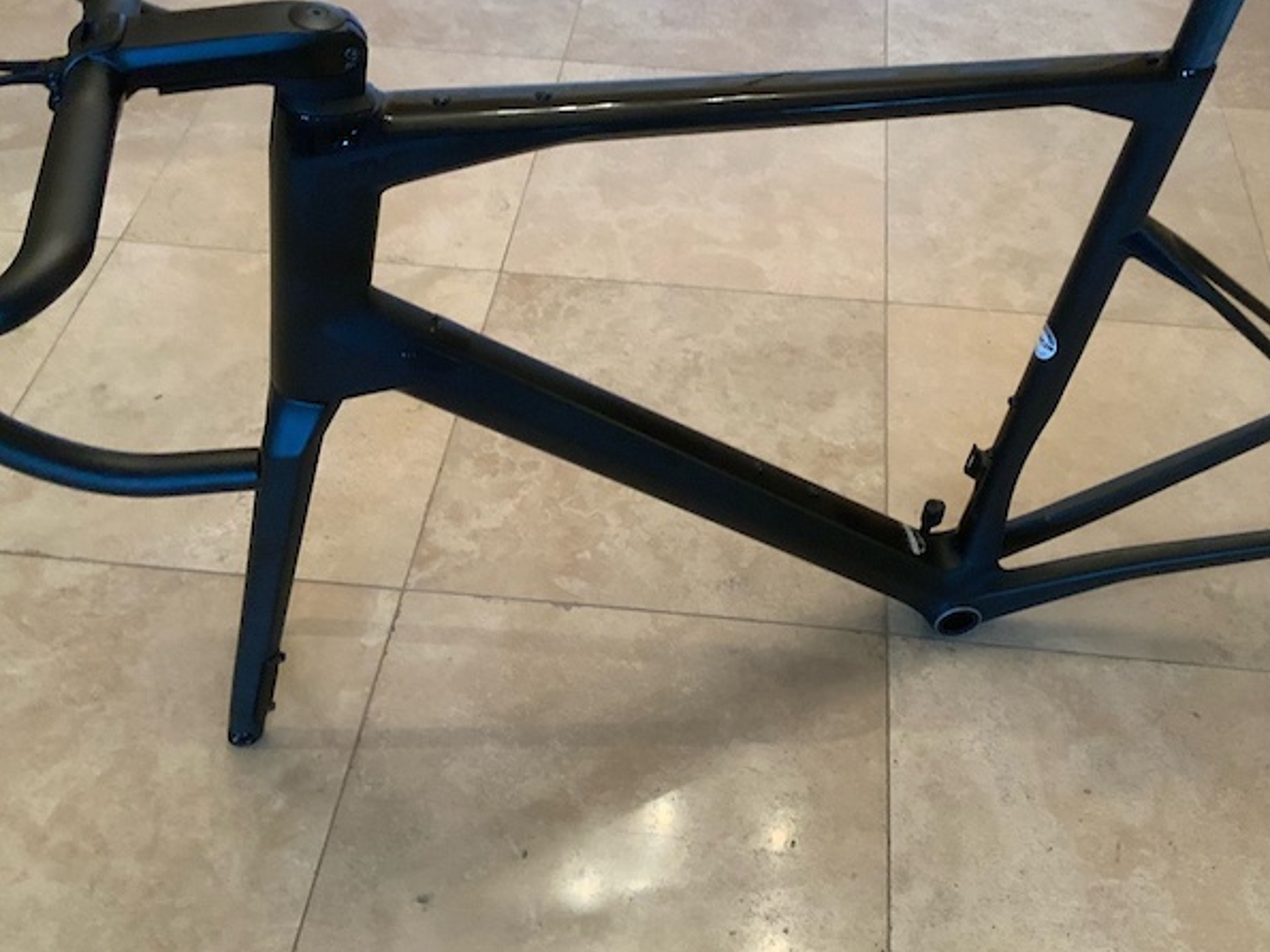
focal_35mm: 39
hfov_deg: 47.8
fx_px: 1431
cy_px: 320
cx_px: 702
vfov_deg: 36.4
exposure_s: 1/60
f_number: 1.8
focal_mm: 3
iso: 250
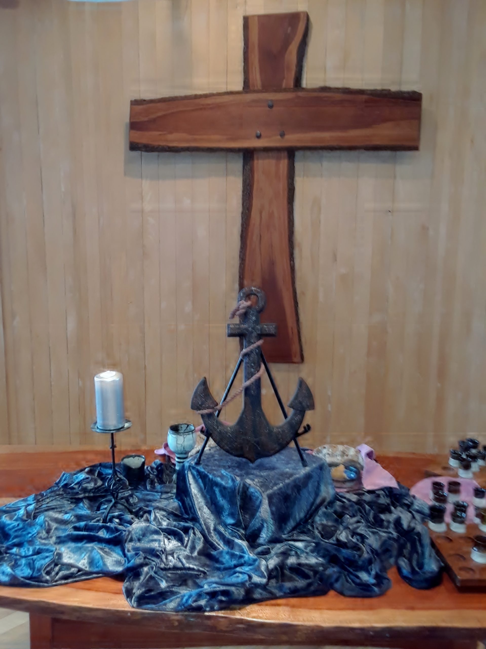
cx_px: 243
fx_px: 562
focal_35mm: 30
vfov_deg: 60.0
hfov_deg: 46.8
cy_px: 324
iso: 100
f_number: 1.9
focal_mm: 2.47
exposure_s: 1/30
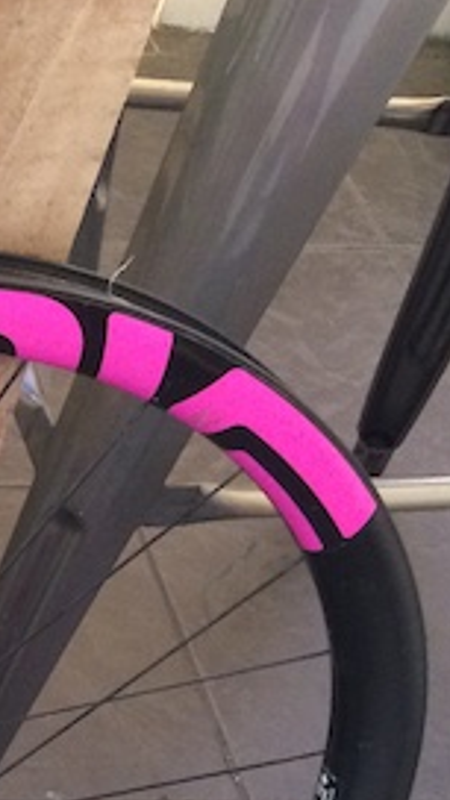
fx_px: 1973
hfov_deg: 11.0
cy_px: 803
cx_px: -638
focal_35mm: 93
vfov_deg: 22.1
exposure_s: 1/33
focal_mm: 4.15
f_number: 2.2
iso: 200
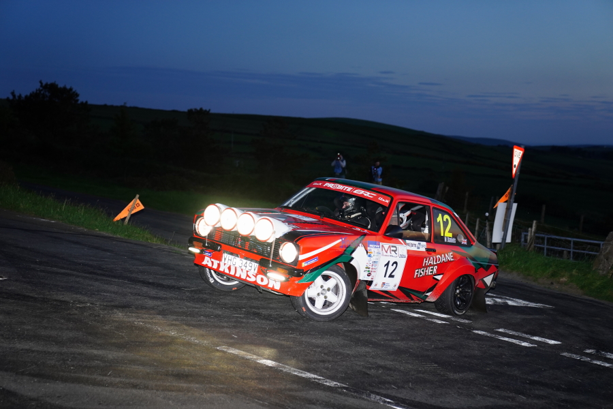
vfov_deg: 23.8
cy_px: 204
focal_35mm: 57
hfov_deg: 35.1
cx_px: 306
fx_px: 971
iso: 1000
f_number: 2.8
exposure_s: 1/250
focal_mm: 57
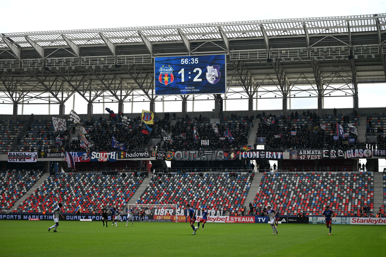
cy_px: 128
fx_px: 751
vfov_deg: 19.5
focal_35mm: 70
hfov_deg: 28.8
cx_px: 193
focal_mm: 70
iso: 400
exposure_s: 1/5000
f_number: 2.8
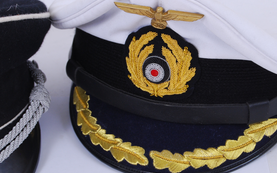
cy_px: 68
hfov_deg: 18.5
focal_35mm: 113
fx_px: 851
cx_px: 168
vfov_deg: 11.6
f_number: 9
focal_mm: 55
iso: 400
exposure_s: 1/40
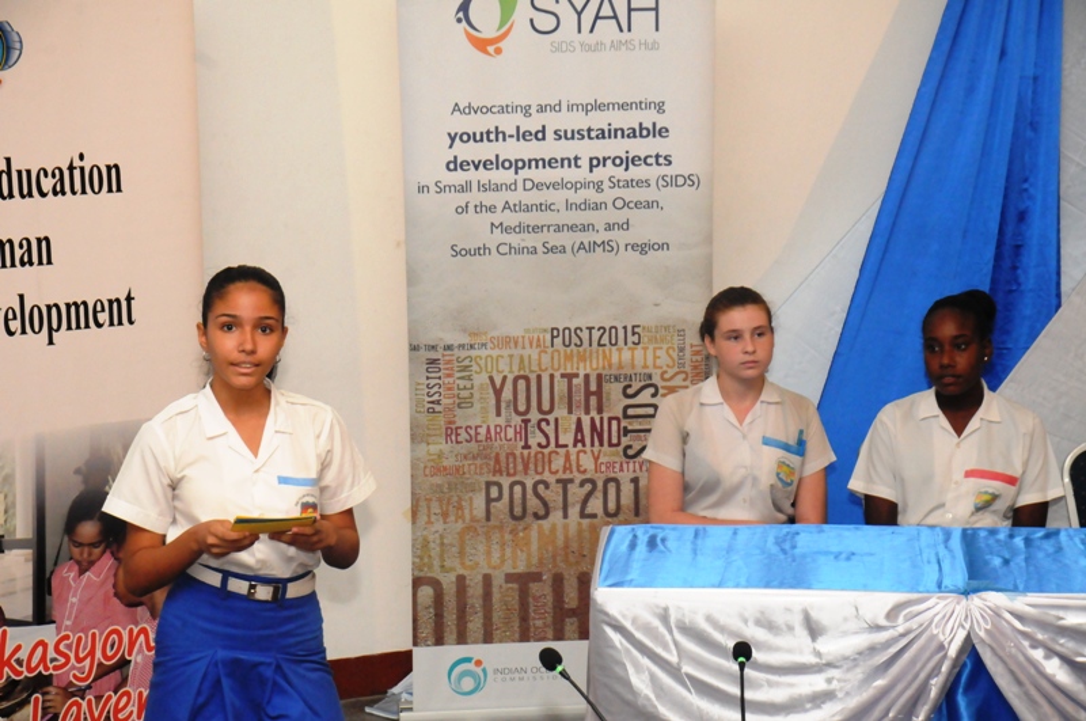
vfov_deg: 11.4
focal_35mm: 120
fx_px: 3615
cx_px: 543
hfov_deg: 17.1
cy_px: 360
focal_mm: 80
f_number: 9
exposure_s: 1/160
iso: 3200
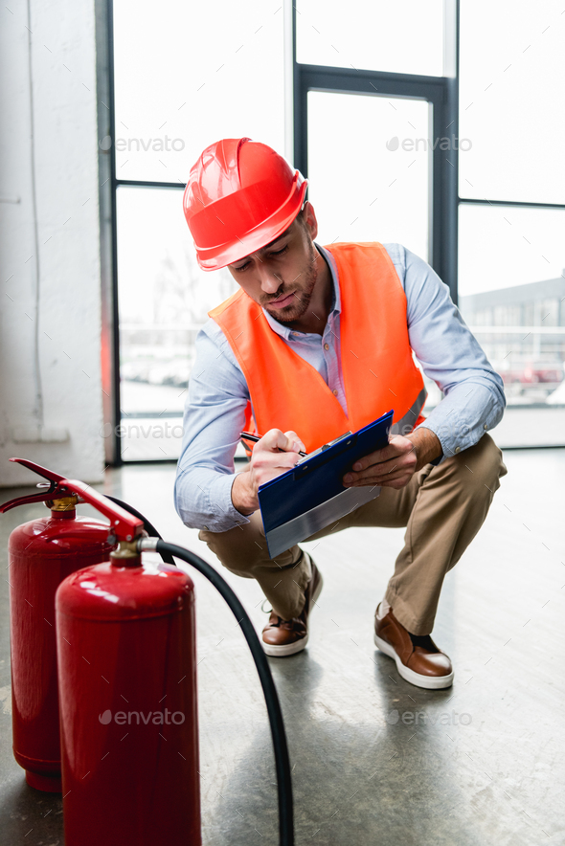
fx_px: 894
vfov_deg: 50.7
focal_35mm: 38
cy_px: 423
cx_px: 282
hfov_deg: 35.1
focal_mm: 38
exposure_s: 1/125
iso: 800
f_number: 2.8
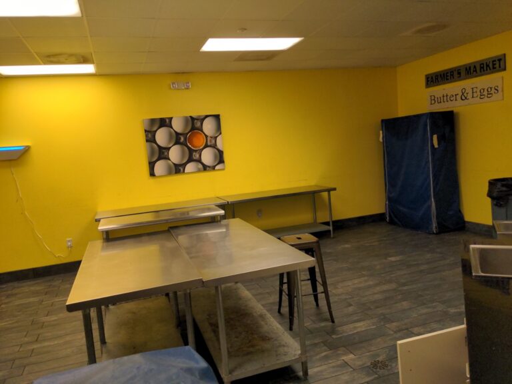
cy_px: 192
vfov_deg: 54.9
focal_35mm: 25
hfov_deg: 69.4
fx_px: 370
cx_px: 256
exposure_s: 1/131
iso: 55
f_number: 1.73
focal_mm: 4.38
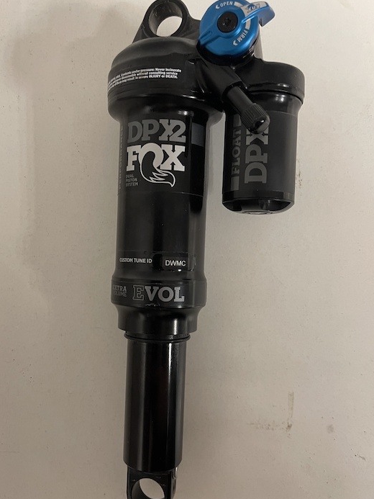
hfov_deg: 46.7
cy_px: 261
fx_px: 432
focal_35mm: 30
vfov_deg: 59.9
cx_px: 169
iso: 250
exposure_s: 1/50
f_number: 1.6
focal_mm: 5.1
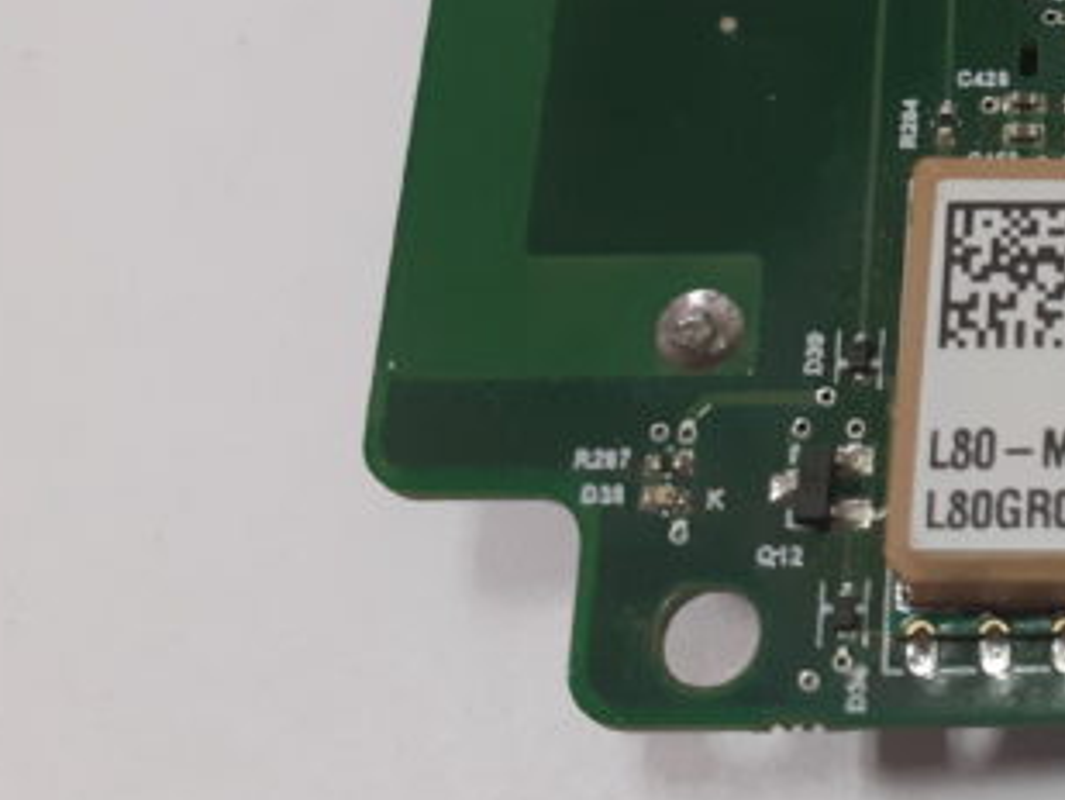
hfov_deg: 23.2
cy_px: -10
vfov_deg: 18.6
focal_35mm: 77
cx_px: 1272
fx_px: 2370
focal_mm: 3.6
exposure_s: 1/50
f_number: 1.9
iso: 160
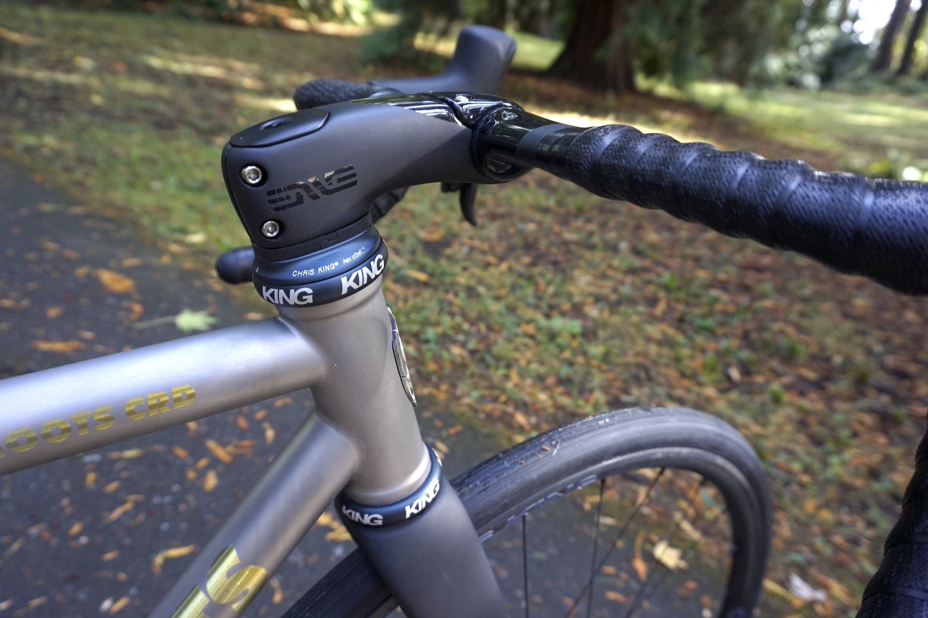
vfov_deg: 53.1
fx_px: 618
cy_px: 309
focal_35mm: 24
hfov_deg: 73.8
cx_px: 464
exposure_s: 1/30
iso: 200
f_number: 4.5
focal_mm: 16
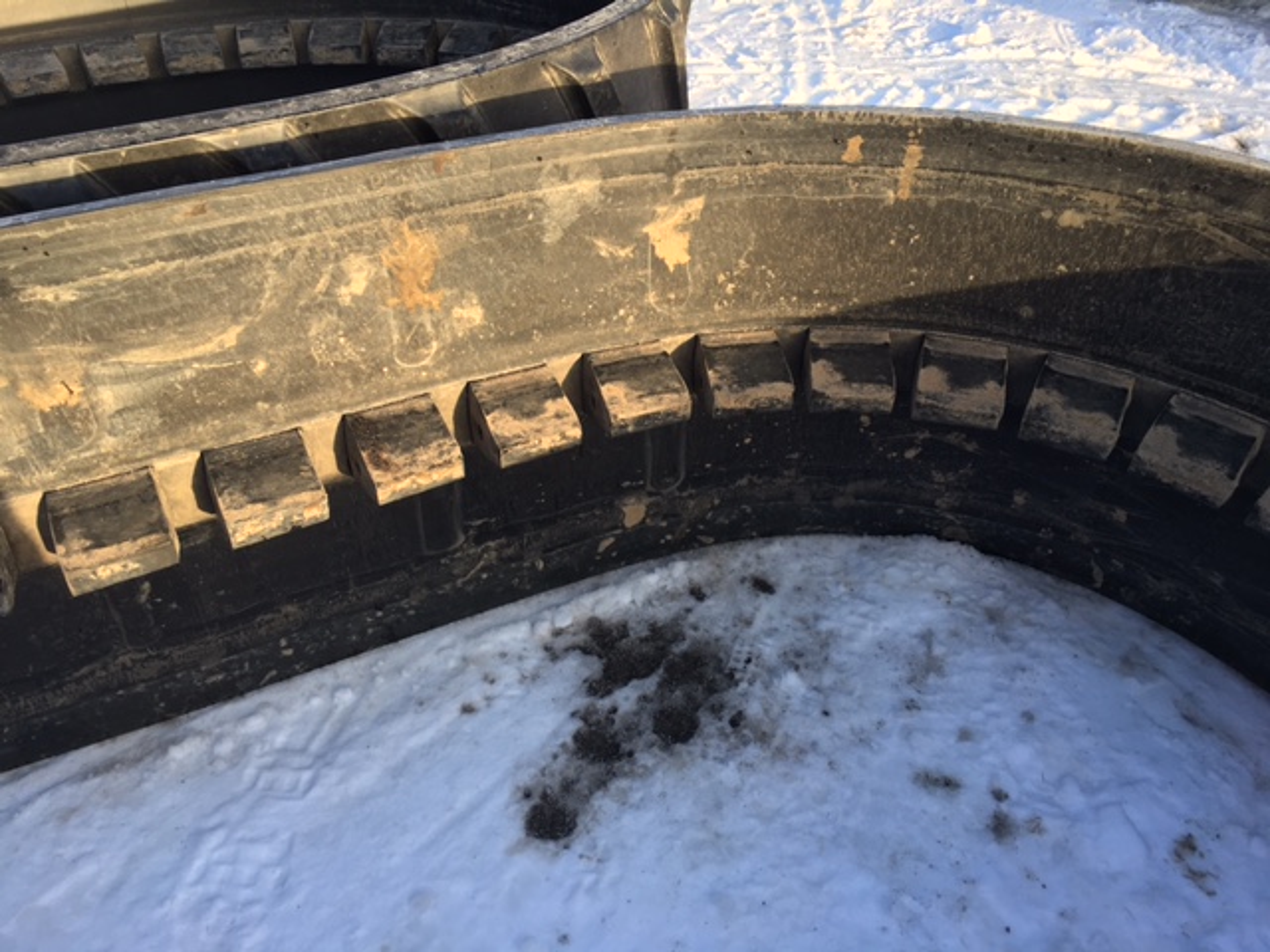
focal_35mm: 29
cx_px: 635
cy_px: 476
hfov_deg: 61.7
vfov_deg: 48.2
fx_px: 1064
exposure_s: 1/223
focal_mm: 4.15
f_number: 2.2
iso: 25
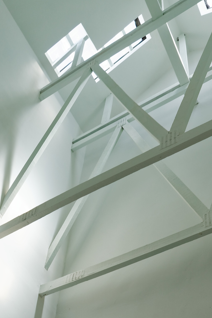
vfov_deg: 36.3
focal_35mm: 50
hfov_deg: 27.0
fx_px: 442
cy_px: 304
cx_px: 107
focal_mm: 19
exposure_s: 1/13
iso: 50
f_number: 10
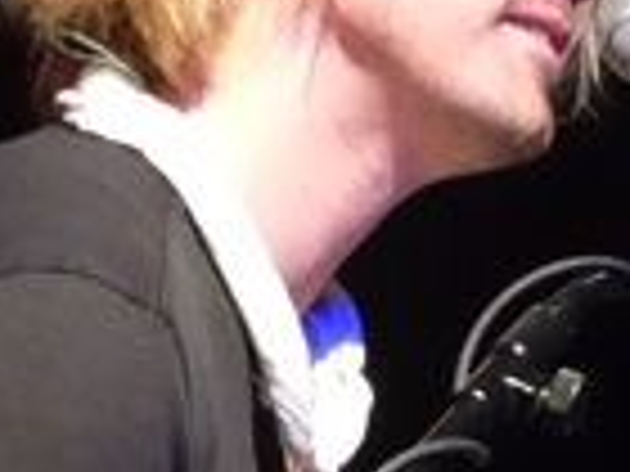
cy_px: 310
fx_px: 17381
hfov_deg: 2.1
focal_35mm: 955
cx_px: 374
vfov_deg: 1.6
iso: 1600
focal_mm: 35.17
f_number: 6.3
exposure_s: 1/30
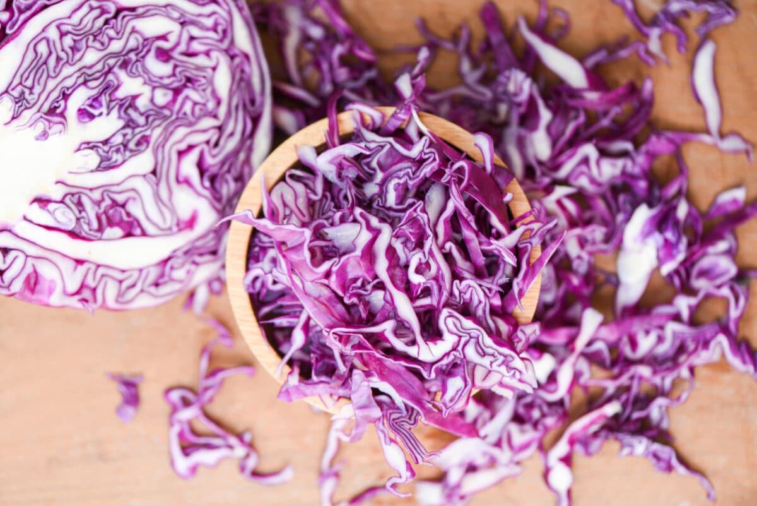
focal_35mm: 105
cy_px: 253
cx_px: 378
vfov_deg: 13.1
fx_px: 2209
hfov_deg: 19.4
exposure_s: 1/320
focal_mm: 105
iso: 400
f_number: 4
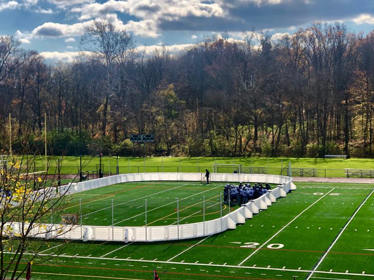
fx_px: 800
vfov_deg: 19.9
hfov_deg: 26.3
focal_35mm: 74
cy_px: 161
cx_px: 159
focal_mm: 6.6
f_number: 2.8
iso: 20
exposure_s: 1/649
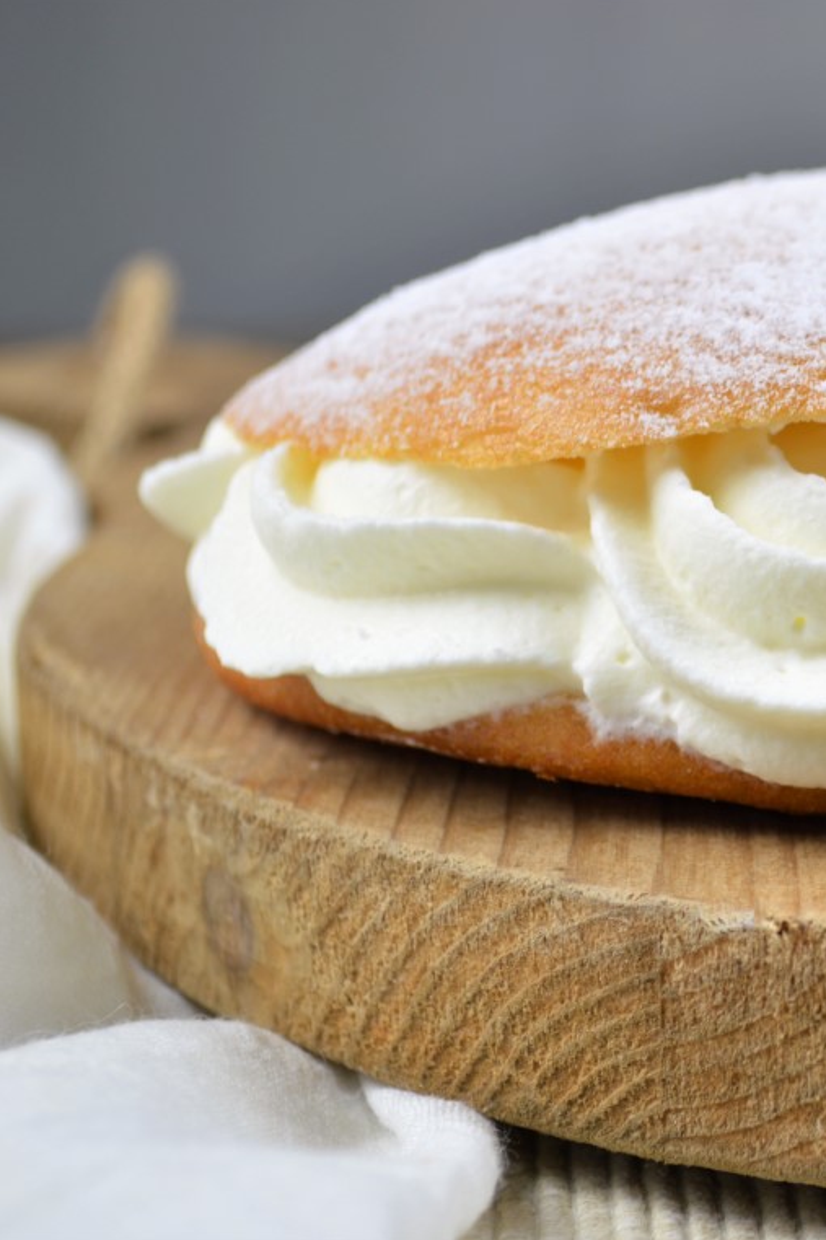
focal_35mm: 91
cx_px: 913
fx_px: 3133
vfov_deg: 22.4
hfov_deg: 14.7
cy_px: 618
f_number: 5.6
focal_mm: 40
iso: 100
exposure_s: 1/15
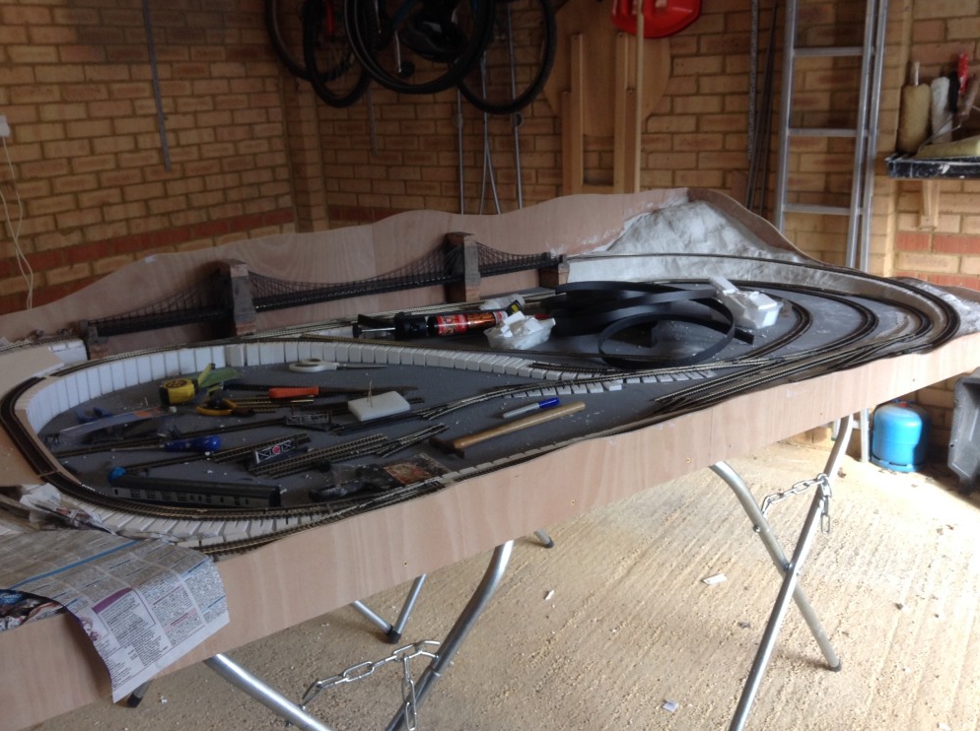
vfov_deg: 41.7
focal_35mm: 34
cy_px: 359
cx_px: 487
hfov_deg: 54.0
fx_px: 961
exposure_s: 1/24
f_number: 2.4
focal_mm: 3.3
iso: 32
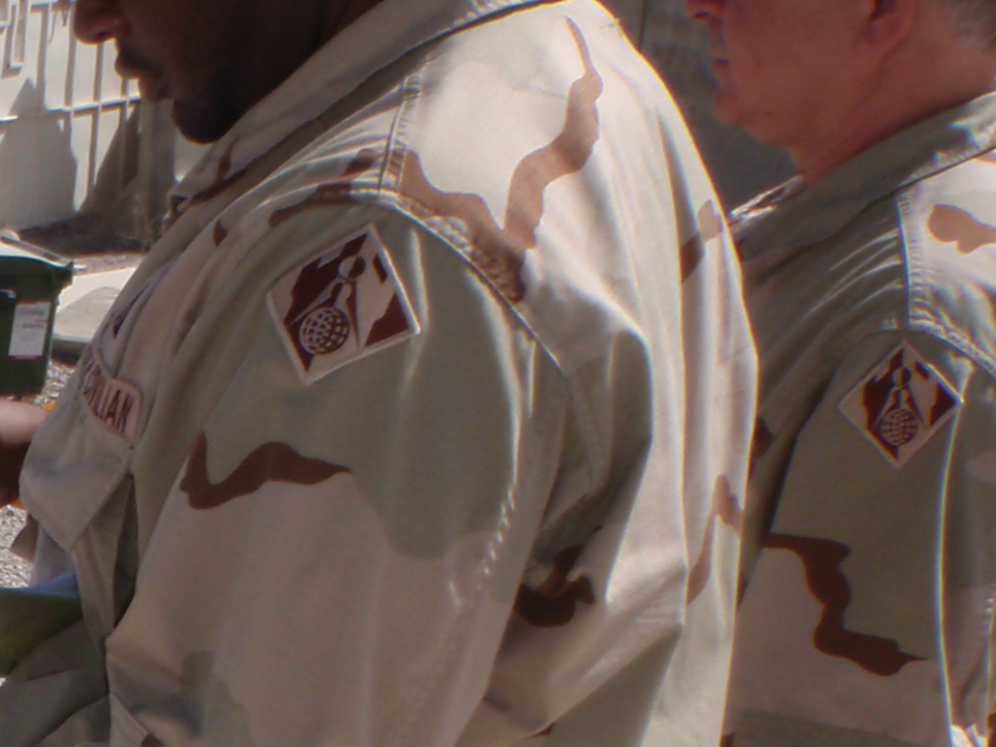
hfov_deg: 16.6
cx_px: -483
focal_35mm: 108
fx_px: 3108
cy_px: 1029
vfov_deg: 13.1
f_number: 5
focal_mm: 5
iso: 64
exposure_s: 1/500
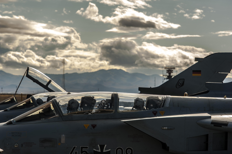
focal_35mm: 200
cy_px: 77
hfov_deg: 10.3
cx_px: 116
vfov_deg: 6.9
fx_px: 1288
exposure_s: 1/1000
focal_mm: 200
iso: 250
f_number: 6.3
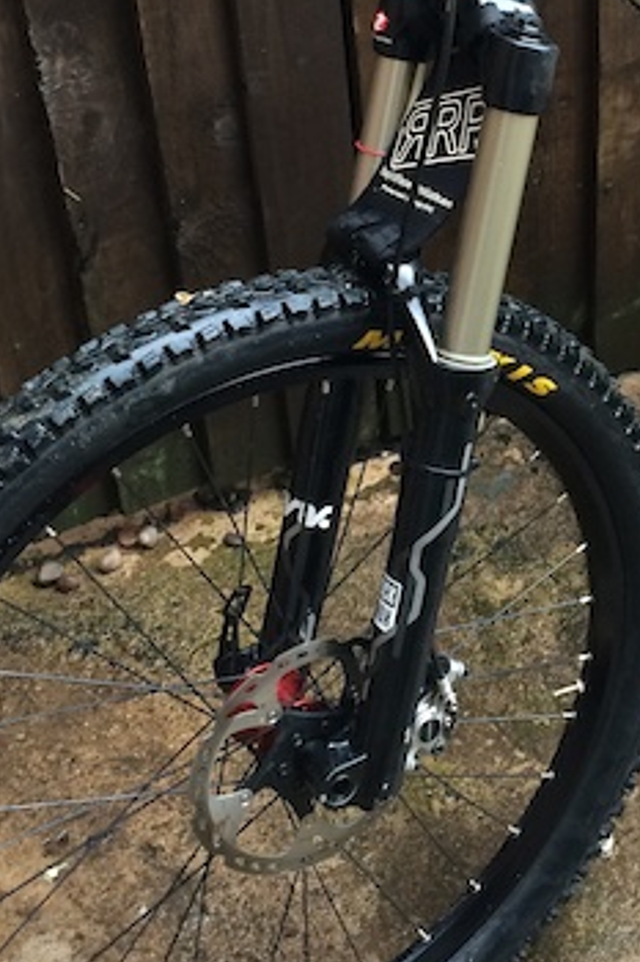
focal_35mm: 69
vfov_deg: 28.8
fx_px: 1842
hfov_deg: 19.2
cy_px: 228
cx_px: 624
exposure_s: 1/30
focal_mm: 4.15
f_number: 2.2
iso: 100
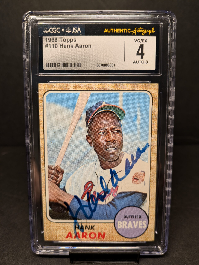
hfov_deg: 54.9
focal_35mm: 25
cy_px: 132
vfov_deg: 69.4
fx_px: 191
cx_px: 100
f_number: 1.89
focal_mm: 5.43
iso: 56
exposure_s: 1/120
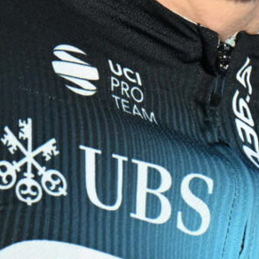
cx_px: 452
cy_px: -66
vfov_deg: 0.8
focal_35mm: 2262
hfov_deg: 0.8
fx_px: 19148
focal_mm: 380
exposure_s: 1/500
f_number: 9
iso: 400
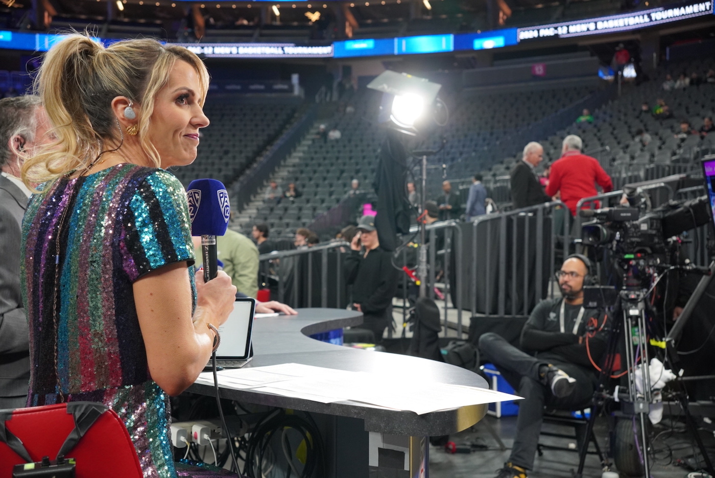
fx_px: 856
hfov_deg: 45.3
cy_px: 239
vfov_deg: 31.2
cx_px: 358
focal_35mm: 43
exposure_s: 1/160
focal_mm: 28.7
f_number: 4
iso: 1250
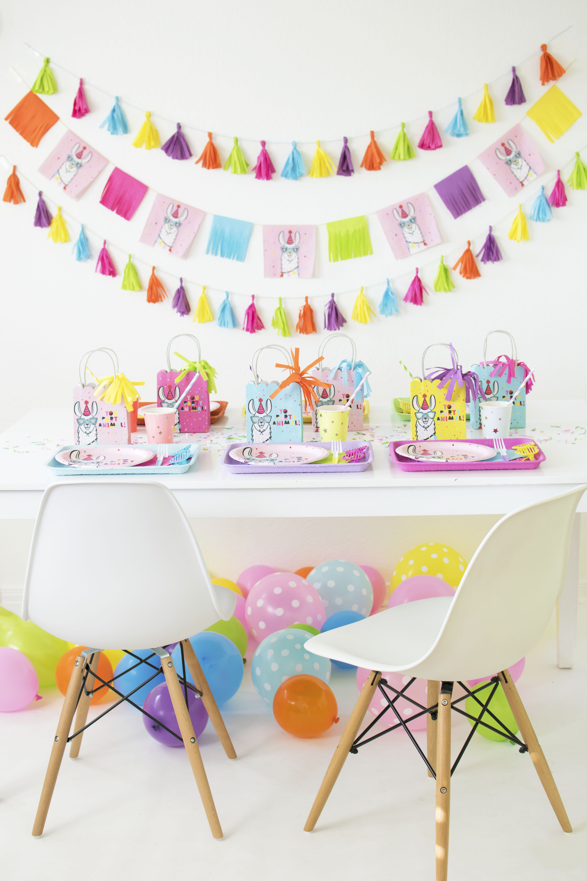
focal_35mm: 52
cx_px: 294
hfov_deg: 25.8
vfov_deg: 37.9
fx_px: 1284
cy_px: 440
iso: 200
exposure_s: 1/50
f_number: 3.5
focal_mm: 35
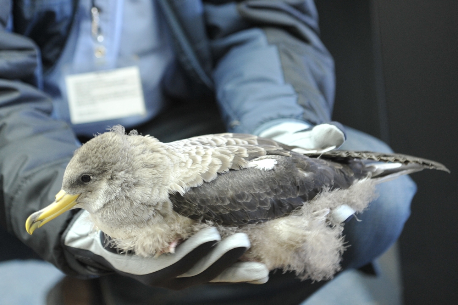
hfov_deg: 15.8
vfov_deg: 10.6
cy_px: 152
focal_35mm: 130
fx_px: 1654
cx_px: 229
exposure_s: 1/60
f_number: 3.2
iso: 1000
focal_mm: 130
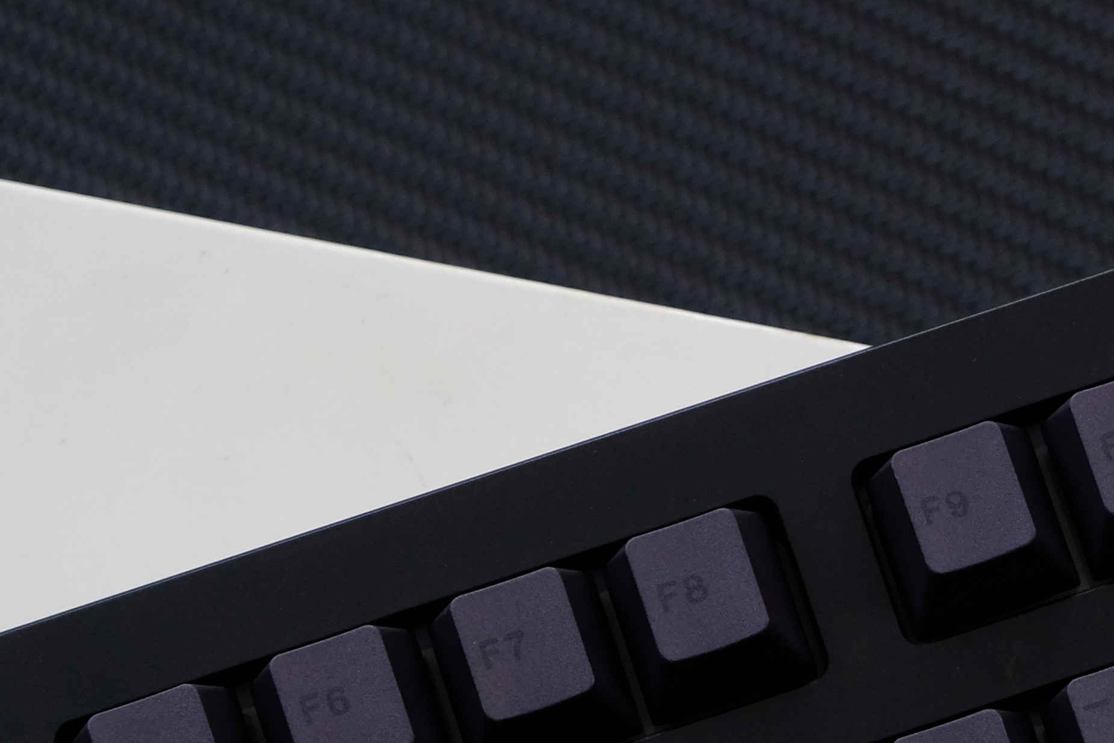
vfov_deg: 5.1
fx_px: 8323
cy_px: 818
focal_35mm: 269
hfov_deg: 7.6
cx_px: 1507
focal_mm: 55
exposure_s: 1/60
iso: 640
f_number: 8
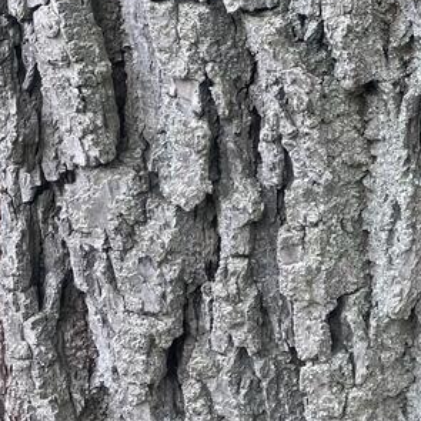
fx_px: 1170
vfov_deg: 20.1
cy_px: 60
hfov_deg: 19.5
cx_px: 470
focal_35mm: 85
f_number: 1.6
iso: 32
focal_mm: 4.2
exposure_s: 1/174
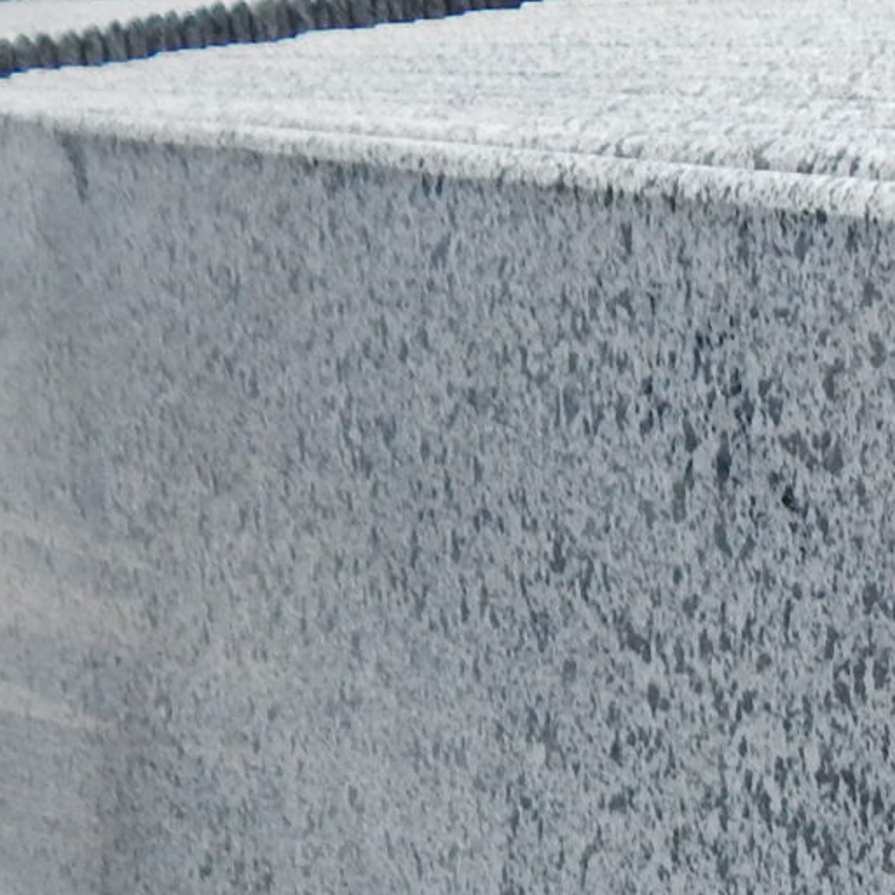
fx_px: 2837
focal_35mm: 97
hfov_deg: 16.3
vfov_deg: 16.5
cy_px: 1289
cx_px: 1370
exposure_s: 1/800
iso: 125
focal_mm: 4
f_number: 6
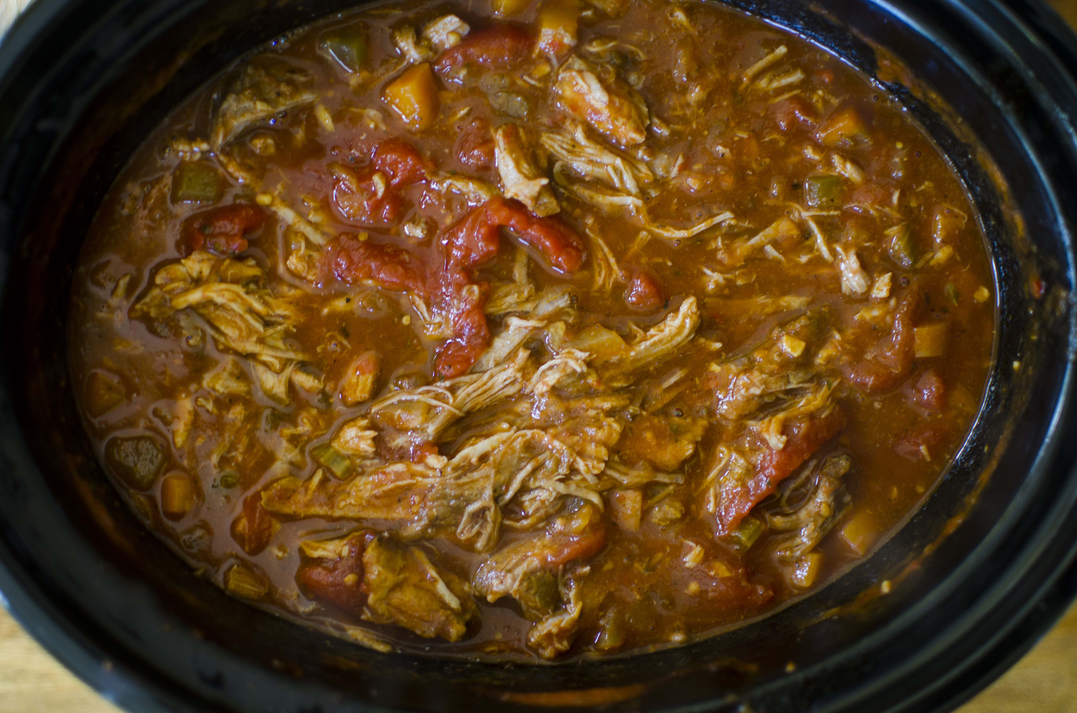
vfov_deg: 25.6
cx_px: 538
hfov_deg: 37.9
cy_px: 356
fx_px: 1567
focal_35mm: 52
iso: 125
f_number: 1.8
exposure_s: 1/20
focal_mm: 35
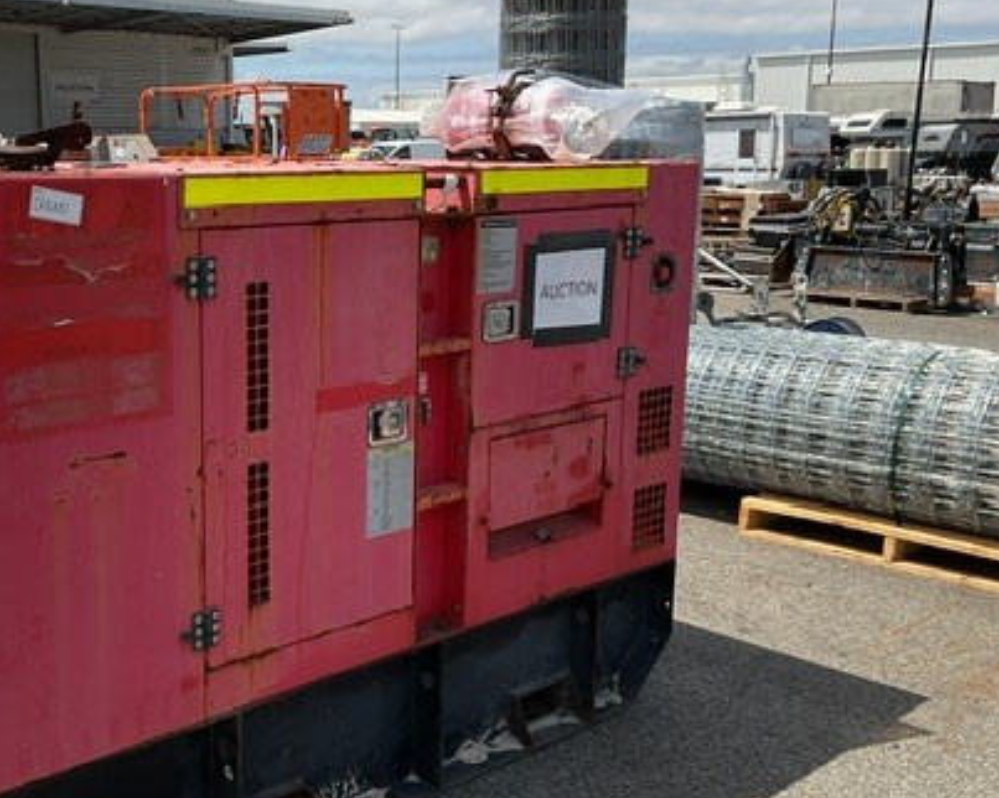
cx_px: 312
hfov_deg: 40.5
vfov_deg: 33.4
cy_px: 406
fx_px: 1330
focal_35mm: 45
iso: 16
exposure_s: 1/1848
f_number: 1.8
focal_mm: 3
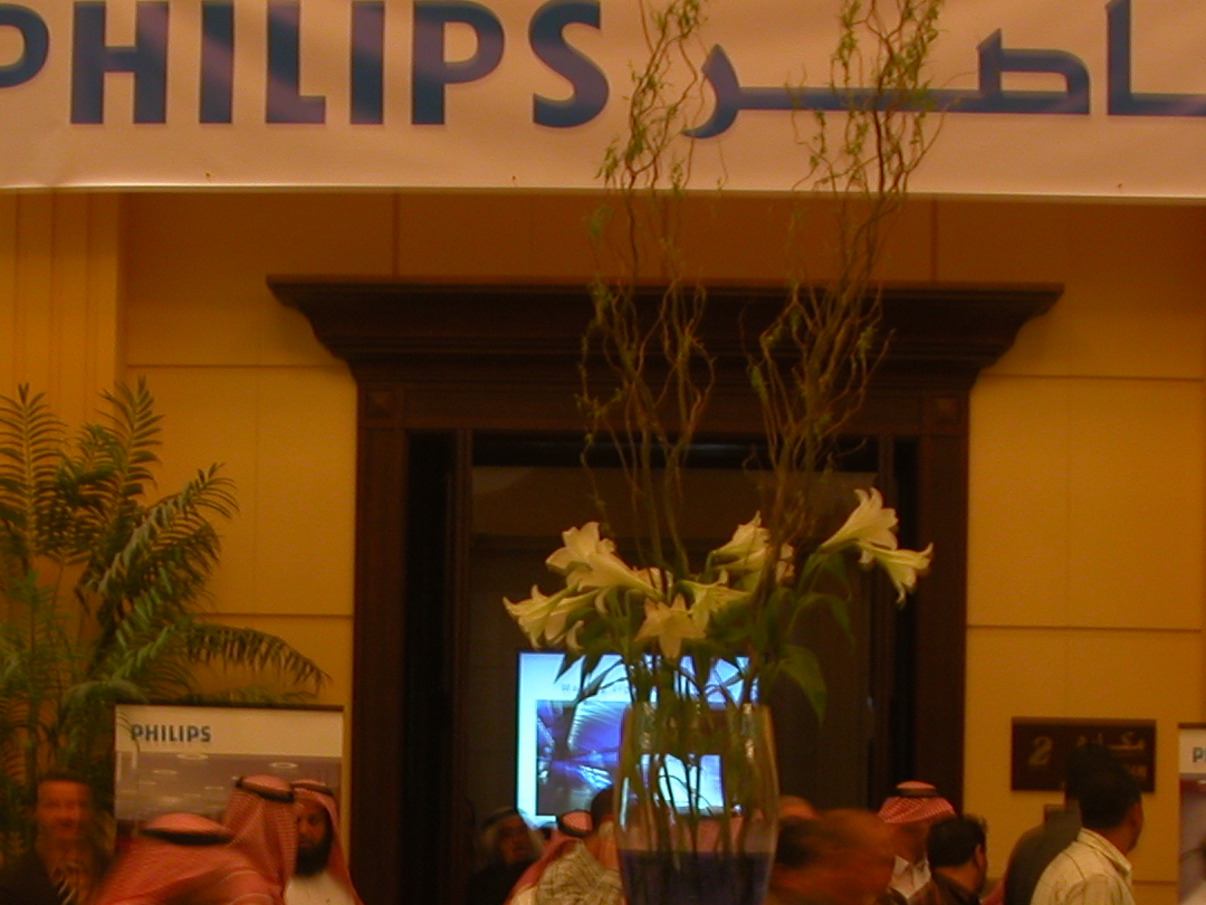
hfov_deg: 18.0
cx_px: 430
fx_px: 3797
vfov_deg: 13.4
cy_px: 846
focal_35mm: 109
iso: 100
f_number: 3
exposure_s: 1/5.8
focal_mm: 11.6
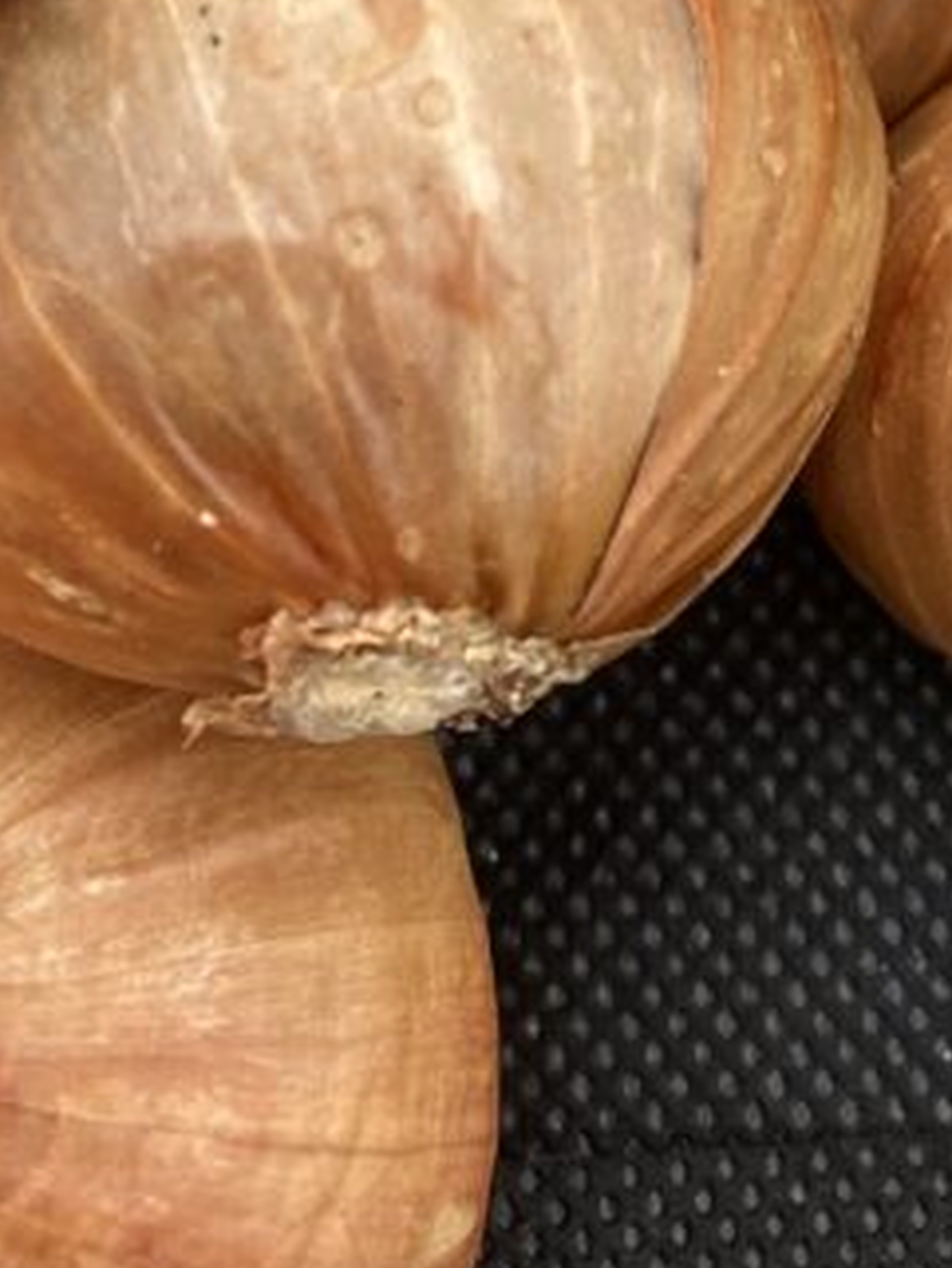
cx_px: 593
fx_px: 3408
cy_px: -519
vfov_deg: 19.0
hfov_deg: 15.9
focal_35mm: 93
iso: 64
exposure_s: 1/121
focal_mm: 3.99
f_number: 1.8
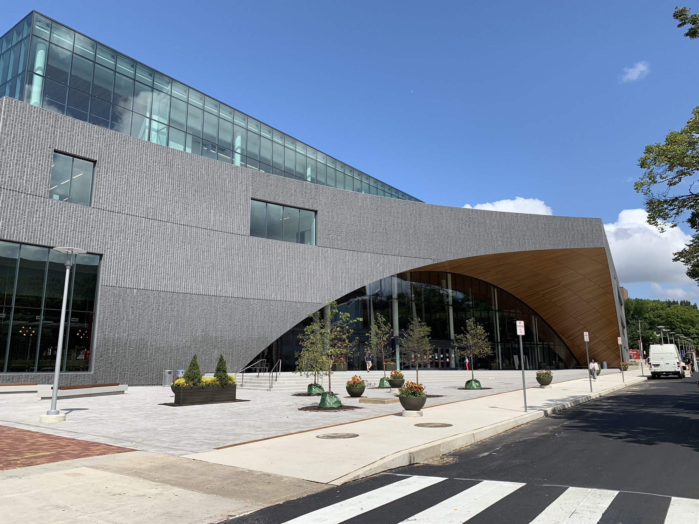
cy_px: 262
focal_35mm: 26
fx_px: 525
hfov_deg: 67.3
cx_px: 350
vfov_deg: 53.1
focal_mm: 4.25
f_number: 1.8
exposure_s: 1/2755
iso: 25
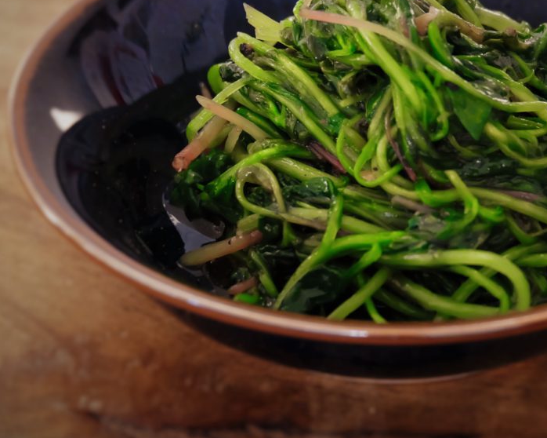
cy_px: 151
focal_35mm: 276
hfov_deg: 7.0
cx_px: 393
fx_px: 4467
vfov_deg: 5.6
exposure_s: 1/120
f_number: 5.6
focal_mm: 113.8
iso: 2500
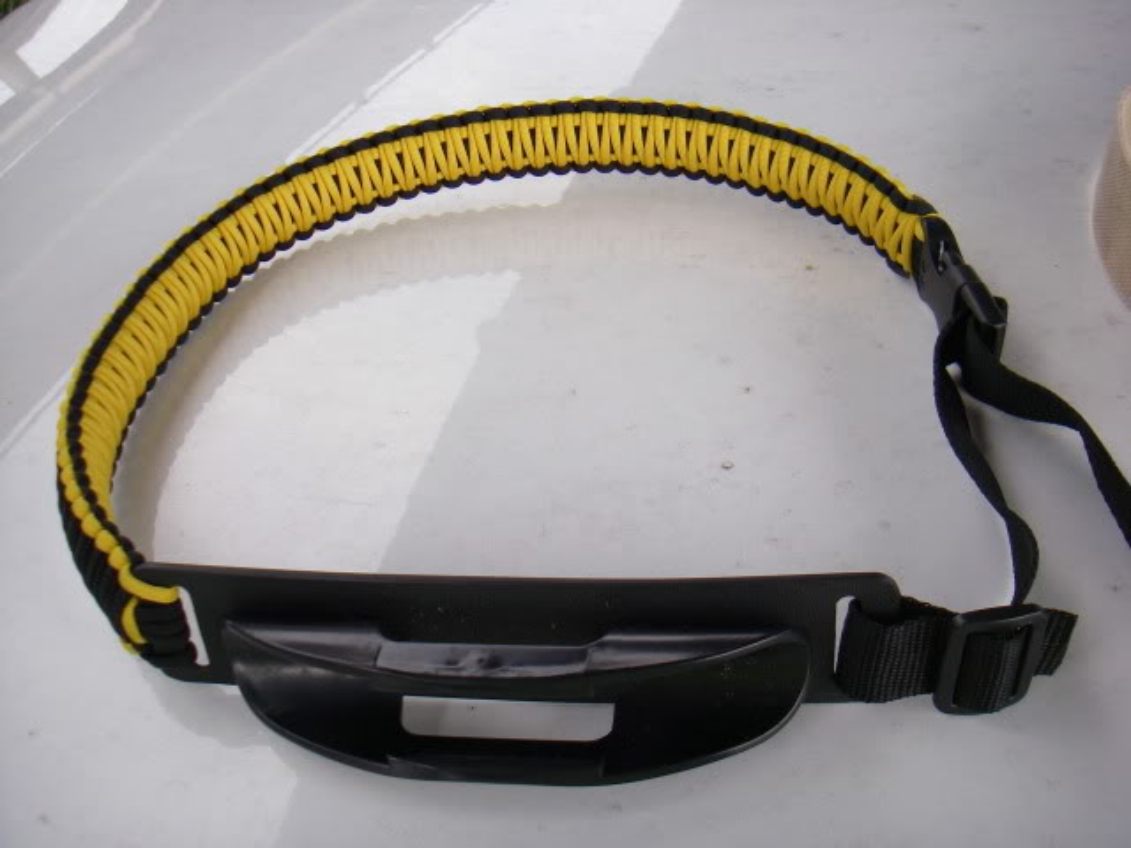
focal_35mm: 38
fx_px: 1242
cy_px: 424
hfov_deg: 49.0
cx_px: 566
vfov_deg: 37.7
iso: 64
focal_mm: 6.3
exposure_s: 1/100
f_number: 3.3
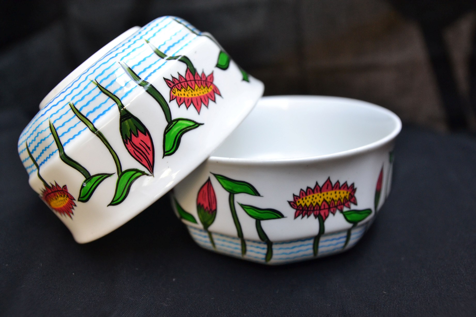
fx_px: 476
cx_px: 238
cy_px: 158
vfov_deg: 36.9
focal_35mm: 36
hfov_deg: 53.1
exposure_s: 1/160
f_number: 4
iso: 800
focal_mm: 24
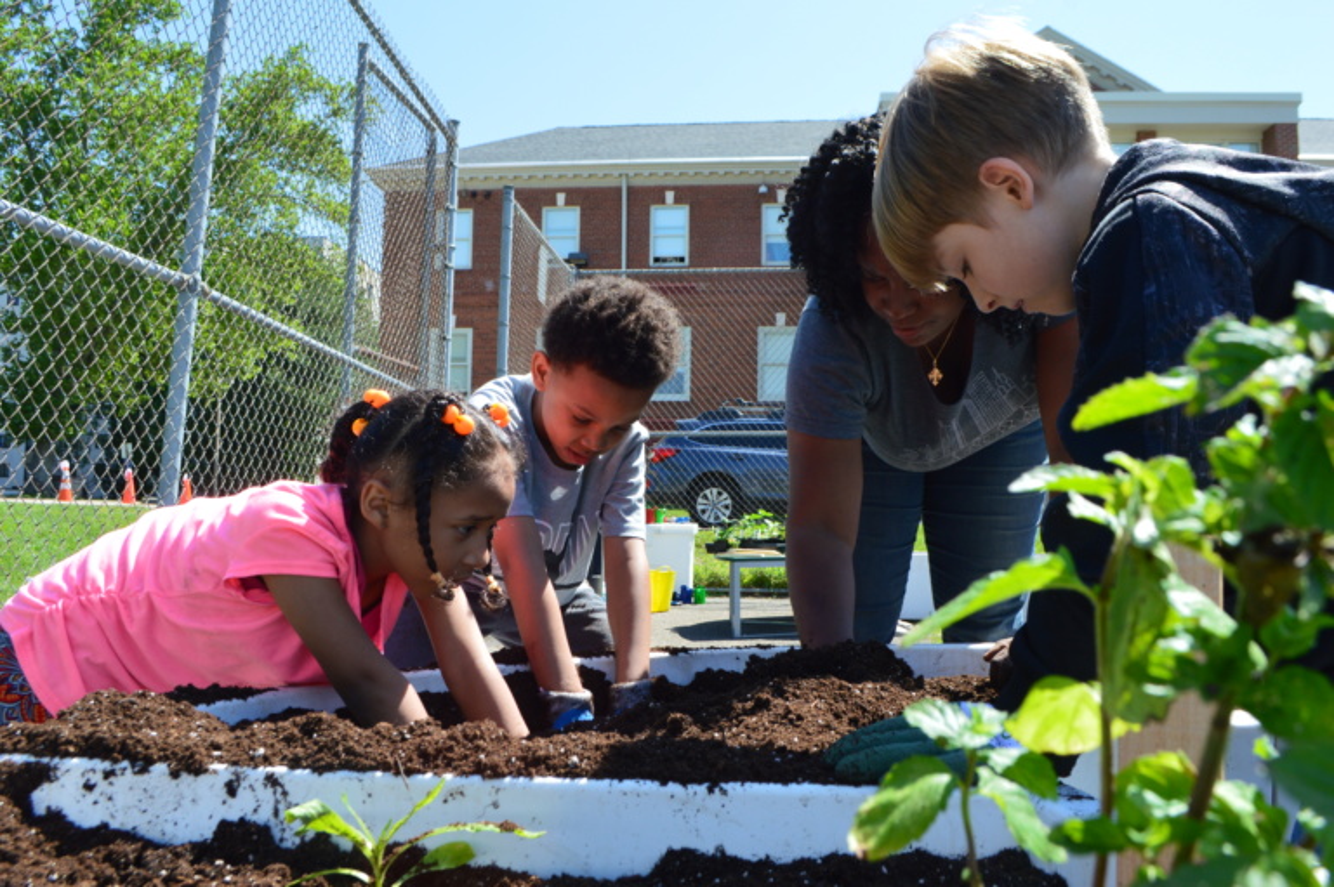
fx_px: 1111
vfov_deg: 43.6
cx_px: 667
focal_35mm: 30
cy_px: 444
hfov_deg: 62.0
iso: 400
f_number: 10
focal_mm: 20
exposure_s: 1/250
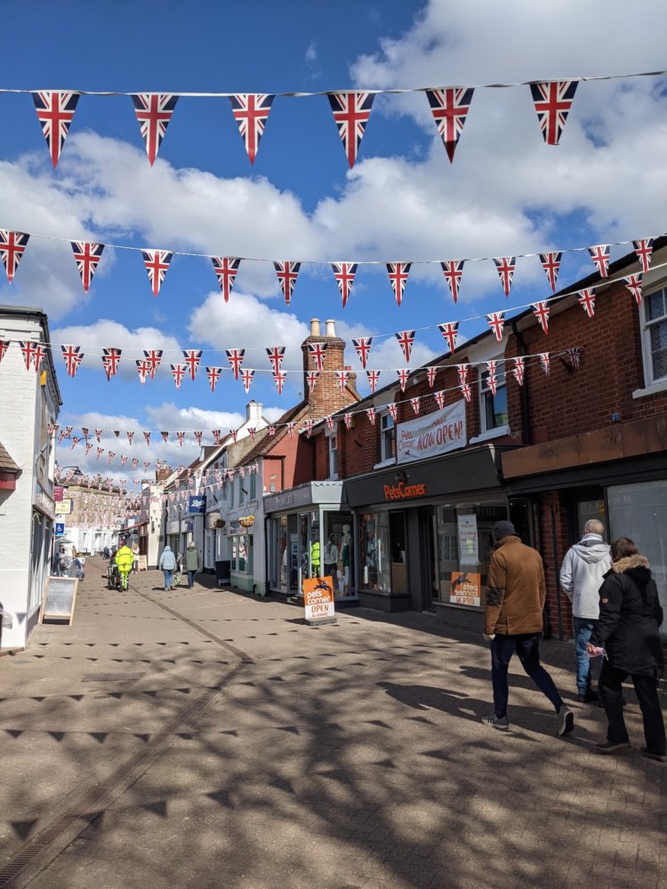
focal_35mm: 27
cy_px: 444
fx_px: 694
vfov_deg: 65.3
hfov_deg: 51.4
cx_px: 334
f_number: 1.73
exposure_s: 1/5882
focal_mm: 4.38
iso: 58
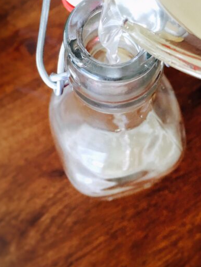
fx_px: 379
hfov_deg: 29.3
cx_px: 149
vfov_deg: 38.4
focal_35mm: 49
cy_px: 88
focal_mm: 4.15
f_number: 2.2
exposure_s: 1/30
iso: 40
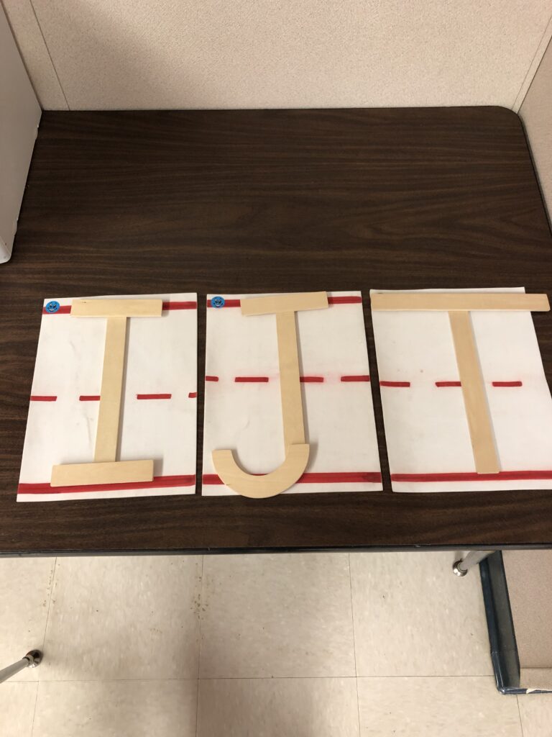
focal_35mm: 28
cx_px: 276
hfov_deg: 49.7
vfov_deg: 63.4
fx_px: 595
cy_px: 368
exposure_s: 1/15
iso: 50
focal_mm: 3.99
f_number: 1.8
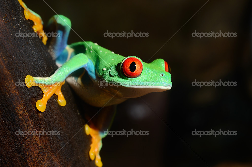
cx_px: 126
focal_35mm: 75
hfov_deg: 27.0
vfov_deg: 18.1
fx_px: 524
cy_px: 84
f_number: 2
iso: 100
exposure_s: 1/125
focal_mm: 50
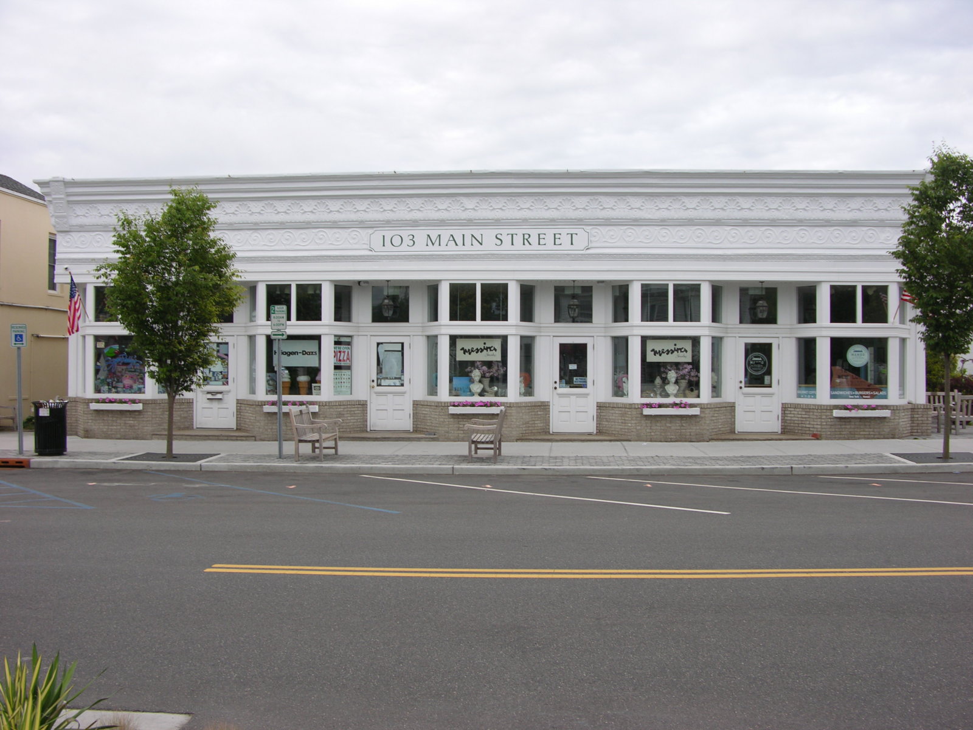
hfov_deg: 52.6
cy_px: 365
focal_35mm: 35
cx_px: 486
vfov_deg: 40.7
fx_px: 984
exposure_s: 1/34.8
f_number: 3.2
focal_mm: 8.9
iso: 50
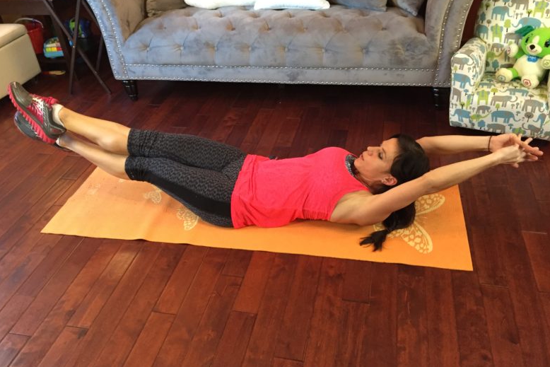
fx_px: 474
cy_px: 169
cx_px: 269
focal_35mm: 31
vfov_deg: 42.3
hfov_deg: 60.3
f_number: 2.2
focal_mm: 4.15
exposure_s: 1/33
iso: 320
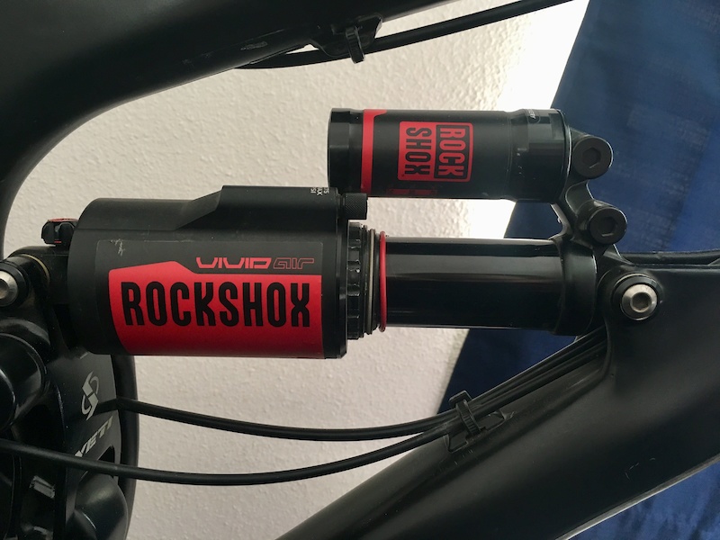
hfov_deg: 61.7
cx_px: 360
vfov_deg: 48.2
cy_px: 270
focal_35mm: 29
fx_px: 603
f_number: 2.2
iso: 100
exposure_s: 1/30
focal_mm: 4.15
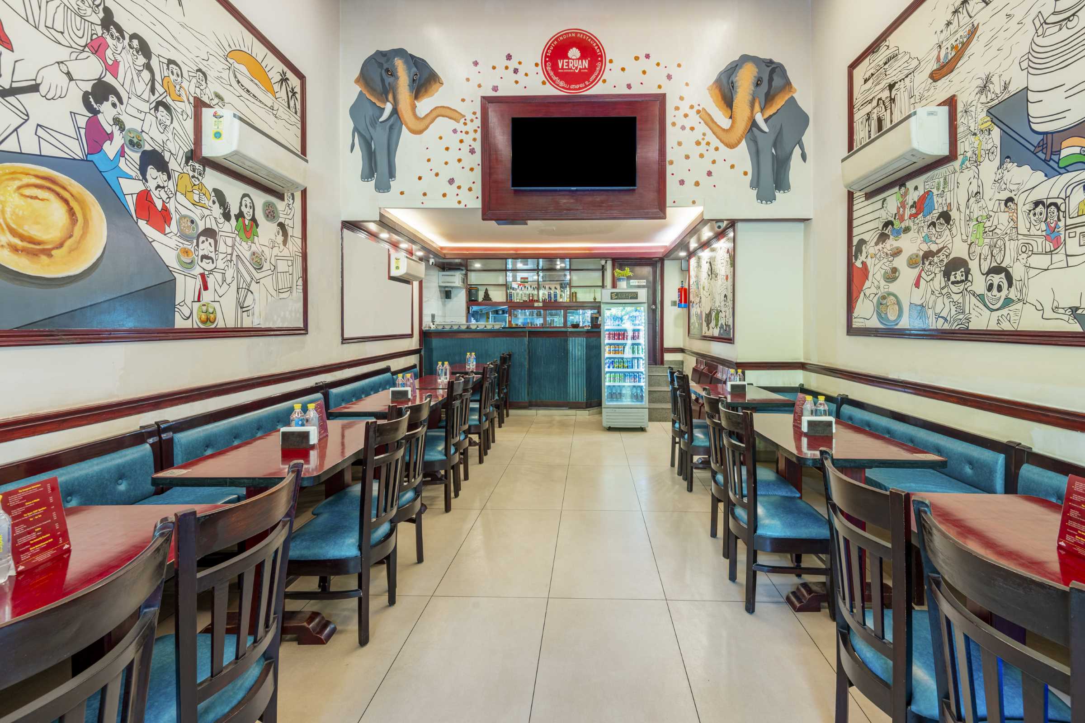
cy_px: 362
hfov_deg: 96.7
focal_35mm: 16
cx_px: 542
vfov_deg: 73.7
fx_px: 482
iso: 100
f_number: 10
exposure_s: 1/3
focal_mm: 16
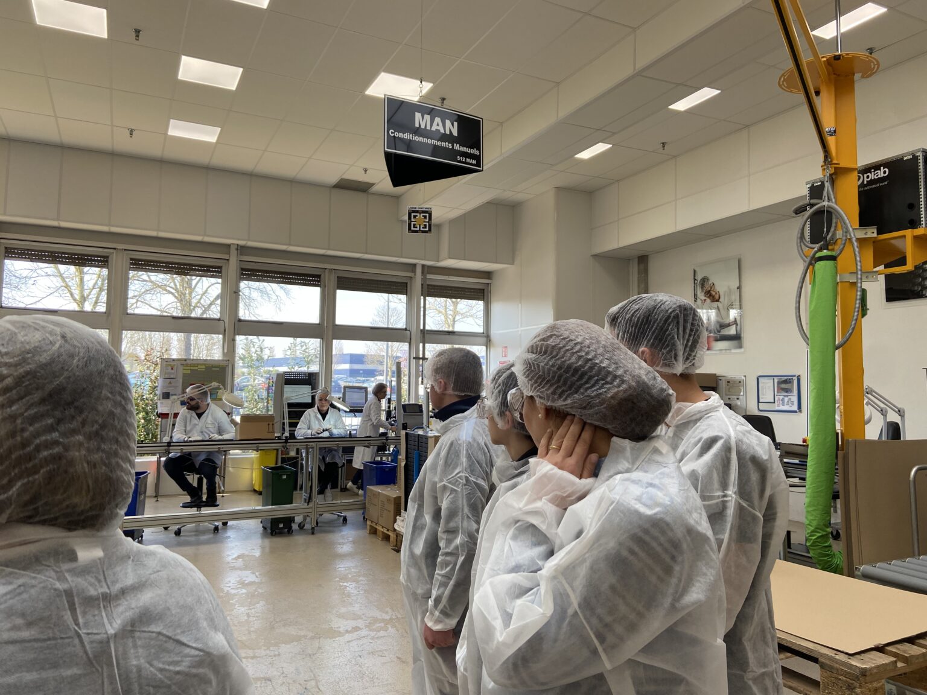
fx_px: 696
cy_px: 348
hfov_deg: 67.3
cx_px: 464
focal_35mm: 26
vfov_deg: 53.1
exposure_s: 1/122
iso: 40
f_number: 1.8
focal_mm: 4.25
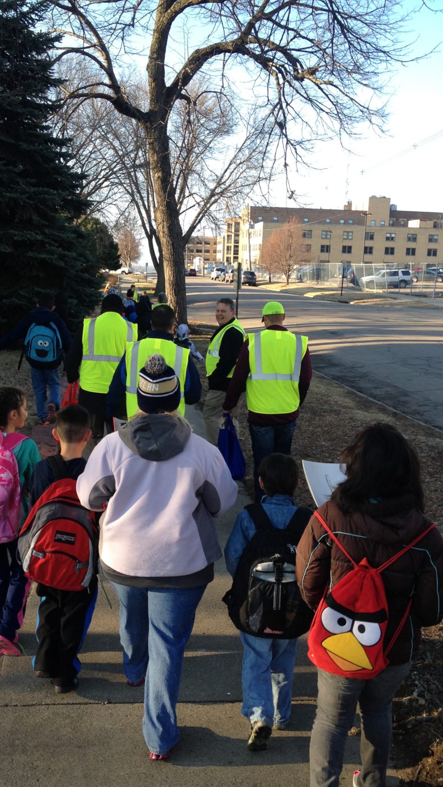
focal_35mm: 39
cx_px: 183
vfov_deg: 51.6
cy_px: 402
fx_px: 814
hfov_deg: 30.4
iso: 50
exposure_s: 1/307
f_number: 2.4
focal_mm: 4.28
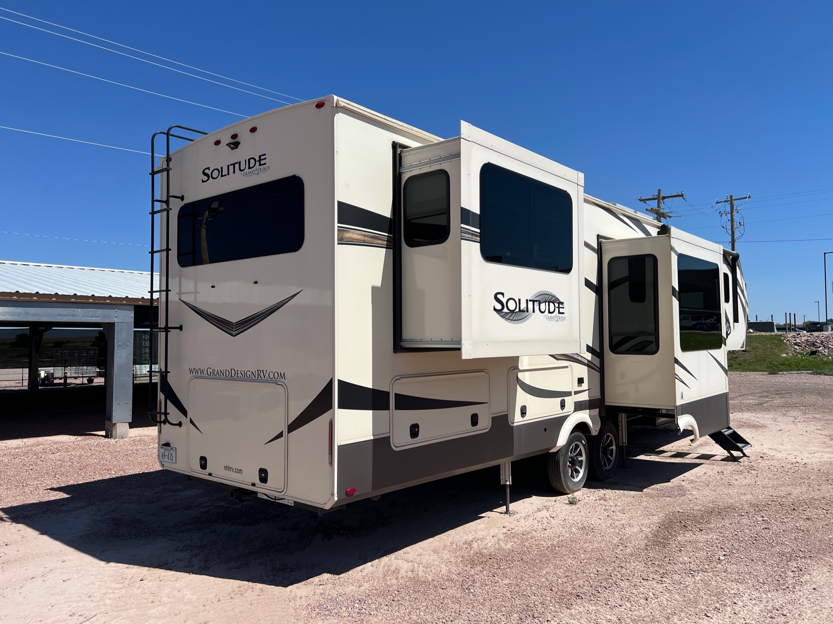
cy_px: 312
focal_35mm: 26
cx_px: 416
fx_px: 626
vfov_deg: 53.0
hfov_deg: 67.3
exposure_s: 1/8000
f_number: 1.5
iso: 50
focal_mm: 5.7
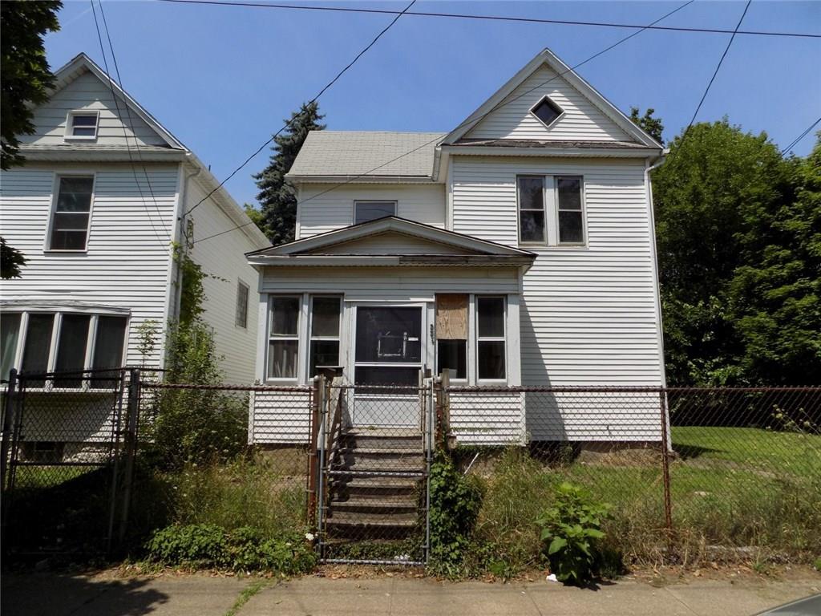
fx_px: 545
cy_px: 308
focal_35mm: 23
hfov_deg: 73.9
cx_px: 410
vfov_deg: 58.9
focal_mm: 4
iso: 80
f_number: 3.1
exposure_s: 1/1250
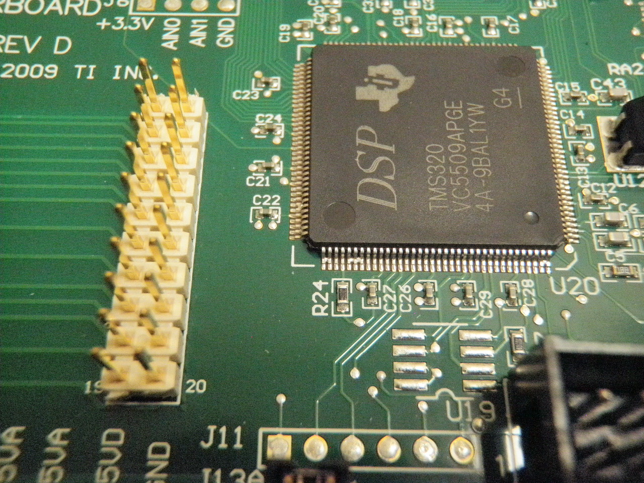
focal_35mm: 36
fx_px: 670
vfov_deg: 39.7
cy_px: 242
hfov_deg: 51.4
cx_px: 322
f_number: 4.1
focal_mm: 6.53
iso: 800
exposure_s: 1/80
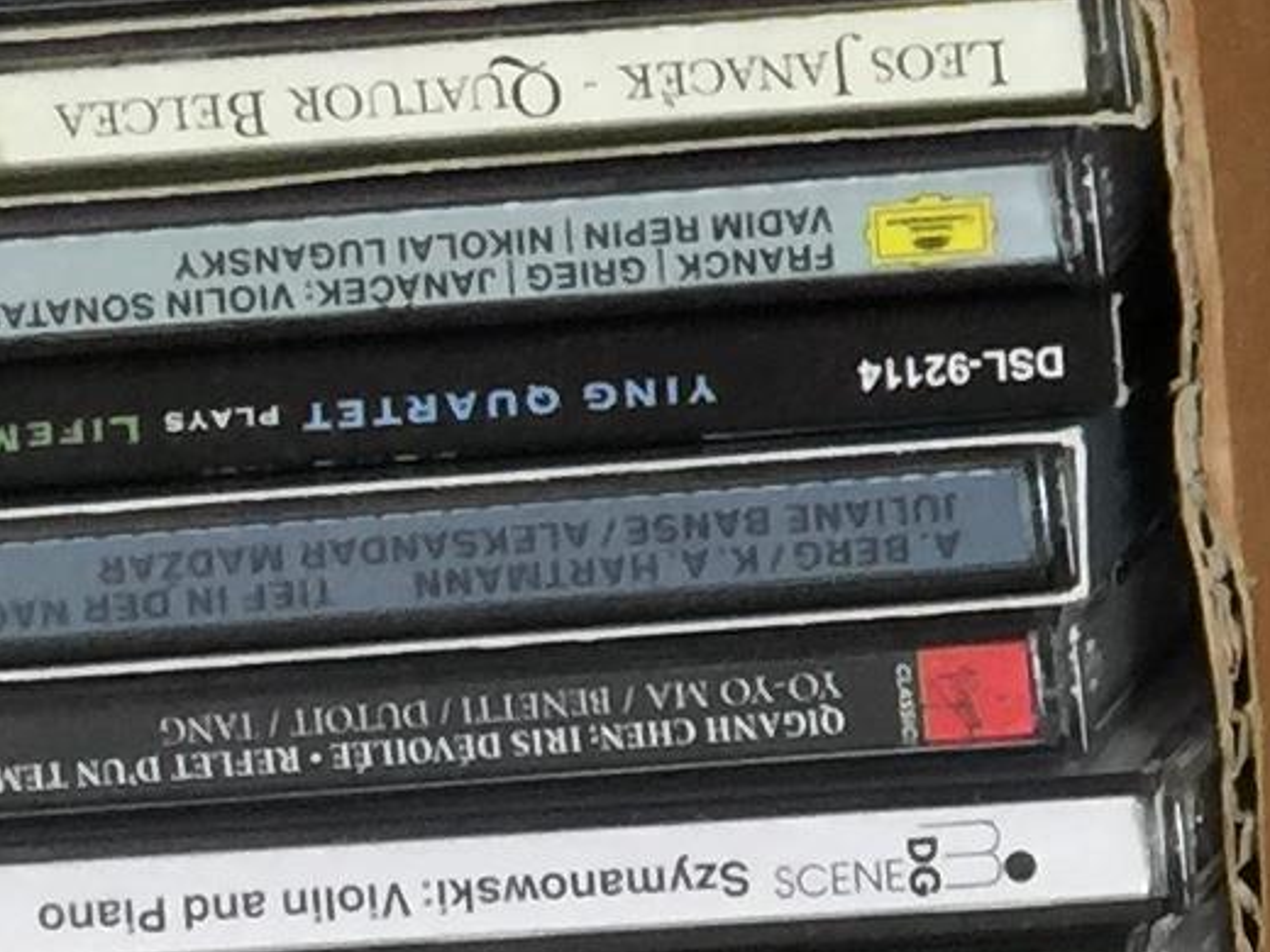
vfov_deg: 8.0
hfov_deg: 9.7
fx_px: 6677
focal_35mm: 182
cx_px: 2926
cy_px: -376
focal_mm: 4.15
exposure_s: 1/17
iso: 40
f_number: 2.2
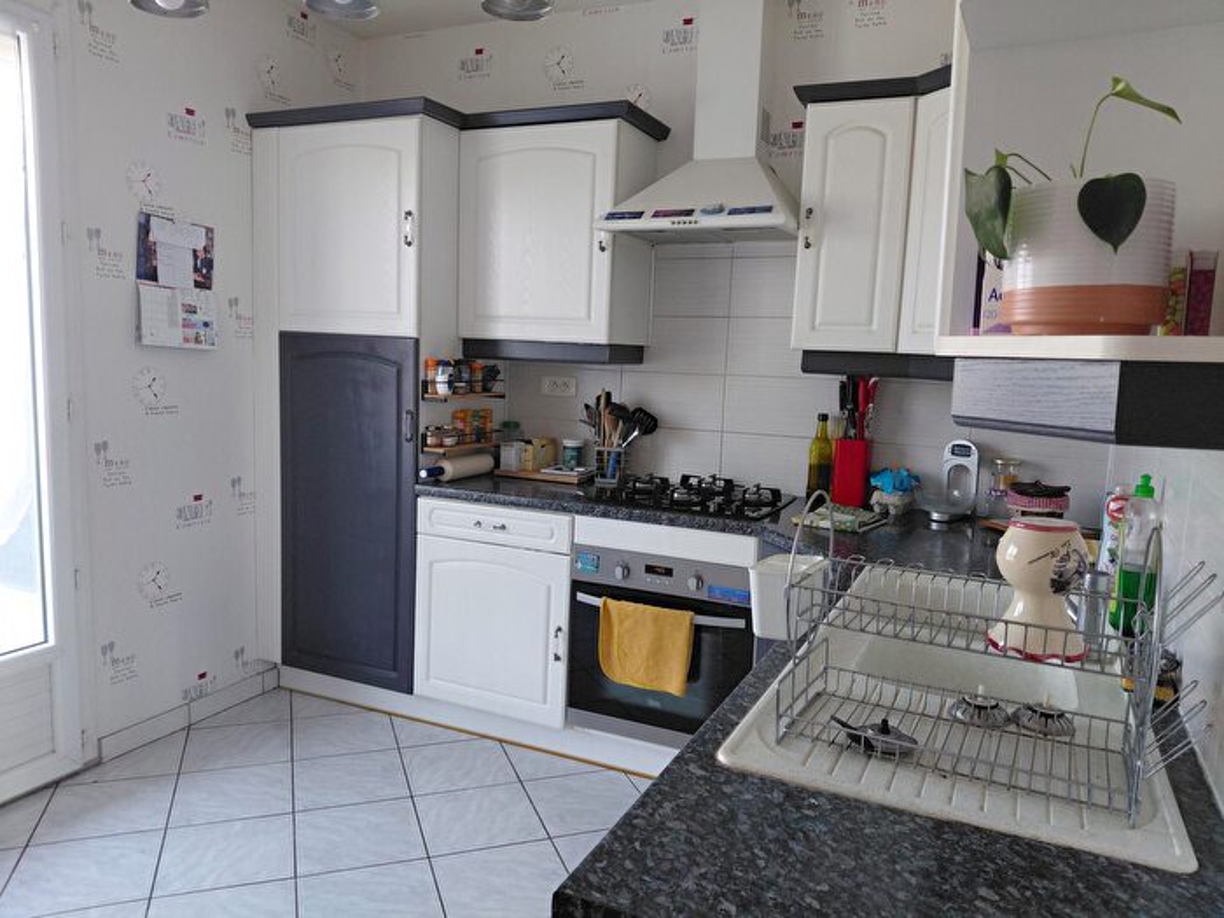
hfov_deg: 69.4
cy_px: 459
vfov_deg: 54.9
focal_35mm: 25
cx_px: 612
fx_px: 884
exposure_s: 1/100
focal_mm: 4.69
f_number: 1.8
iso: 125
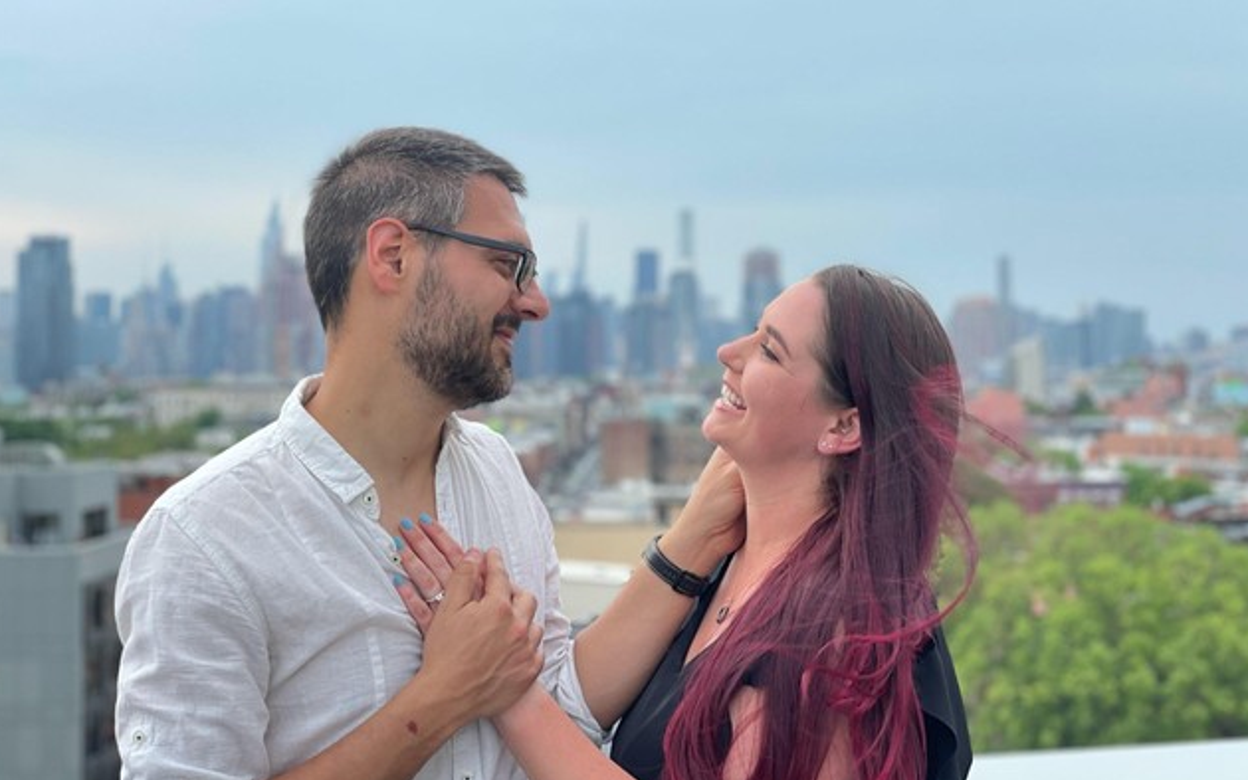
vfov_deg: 23.1
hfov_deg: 36.3
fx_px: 1905
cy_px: 315
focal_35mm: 56
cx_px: 622
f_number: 2
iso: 25
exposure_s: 1/122
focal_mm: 6
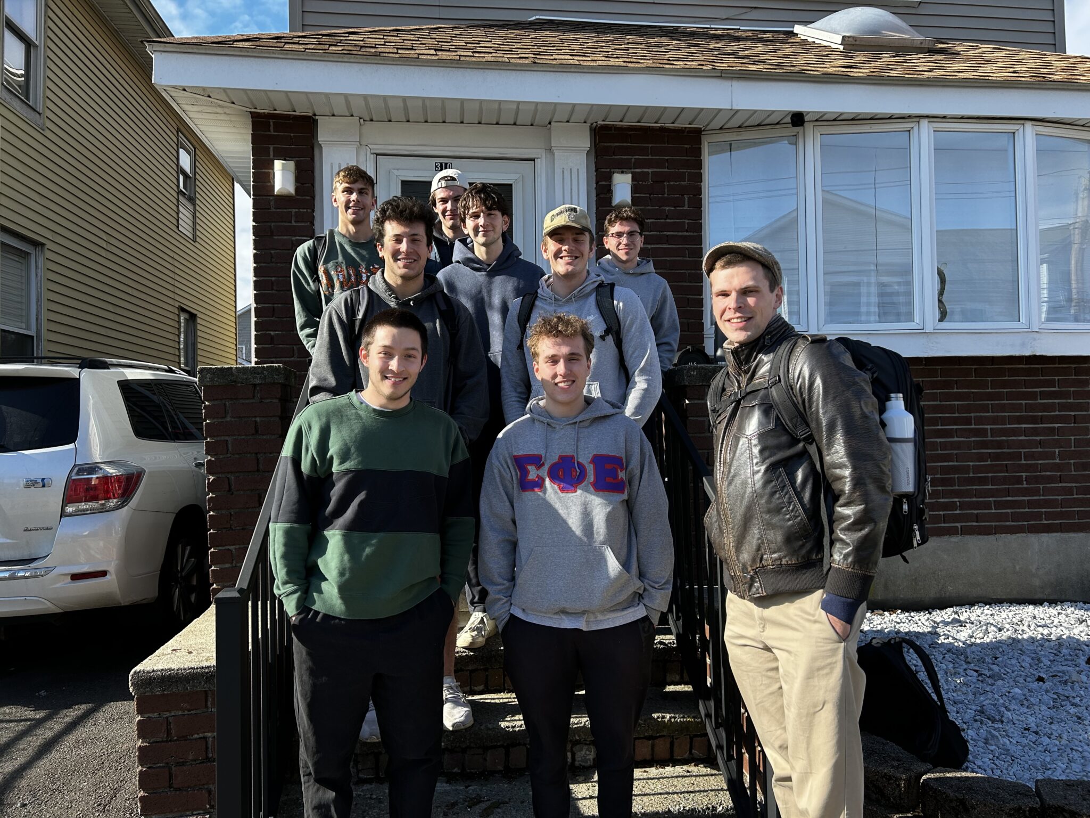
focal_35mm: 26
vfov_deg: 53.1
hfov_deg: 67.3
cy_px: 409
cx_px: 545
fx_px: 819
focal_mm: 5.7
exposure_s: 1/1934
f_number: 1.5
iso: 50
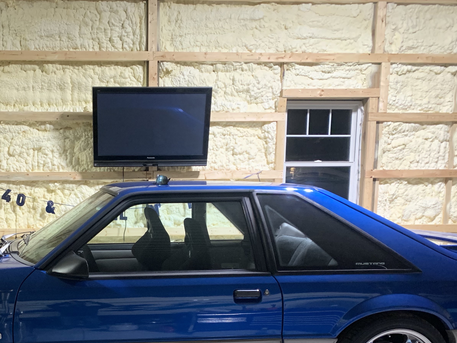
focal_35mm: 44
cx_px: 128
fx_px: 581
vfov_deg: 31.7
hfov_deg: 42.0
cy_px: 290
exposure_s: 1/60
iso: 250
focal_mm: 4.25
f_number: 1.8
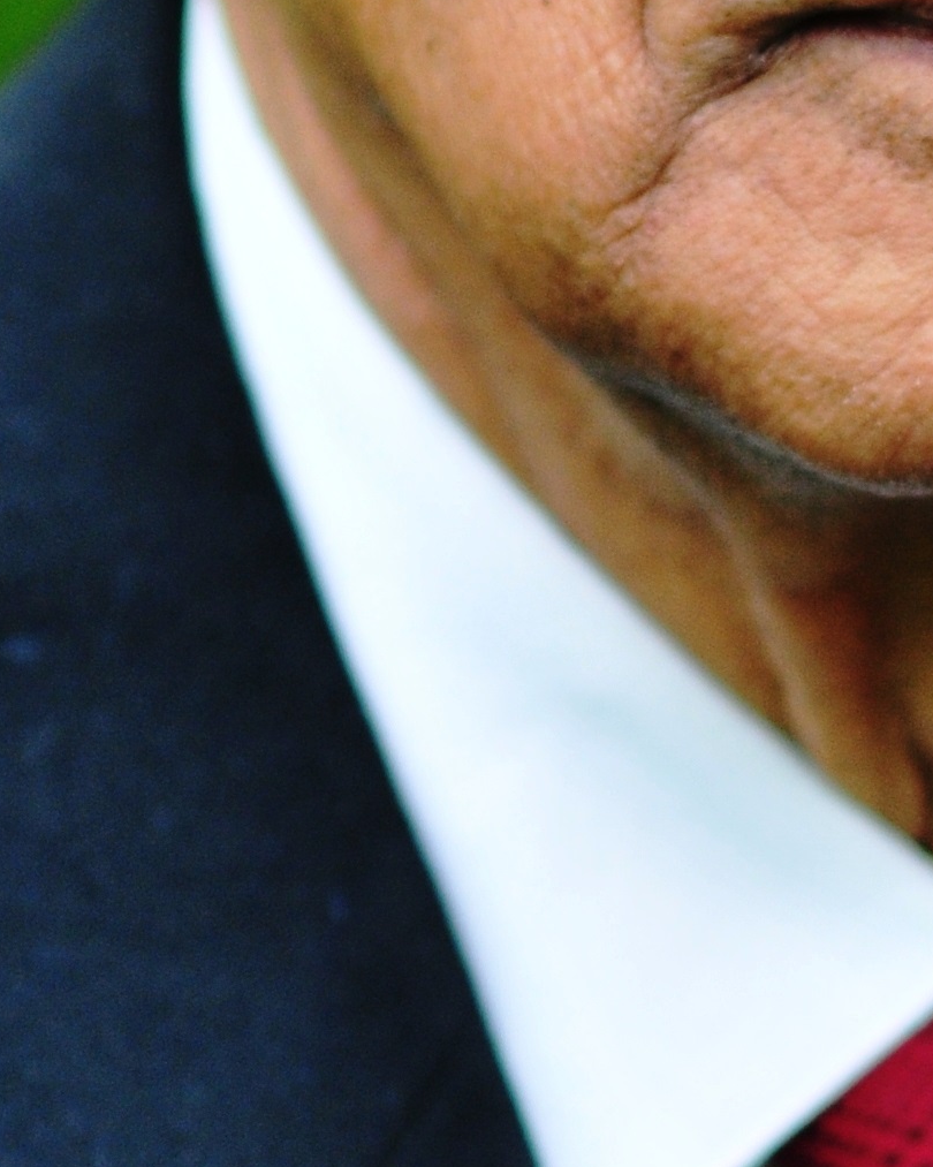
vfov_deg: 3.8
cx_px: 858
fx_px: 17470
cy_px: 2
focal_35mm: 506
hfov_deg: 3.1
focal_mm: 85
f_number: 2.8
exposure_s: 1/800
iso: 400
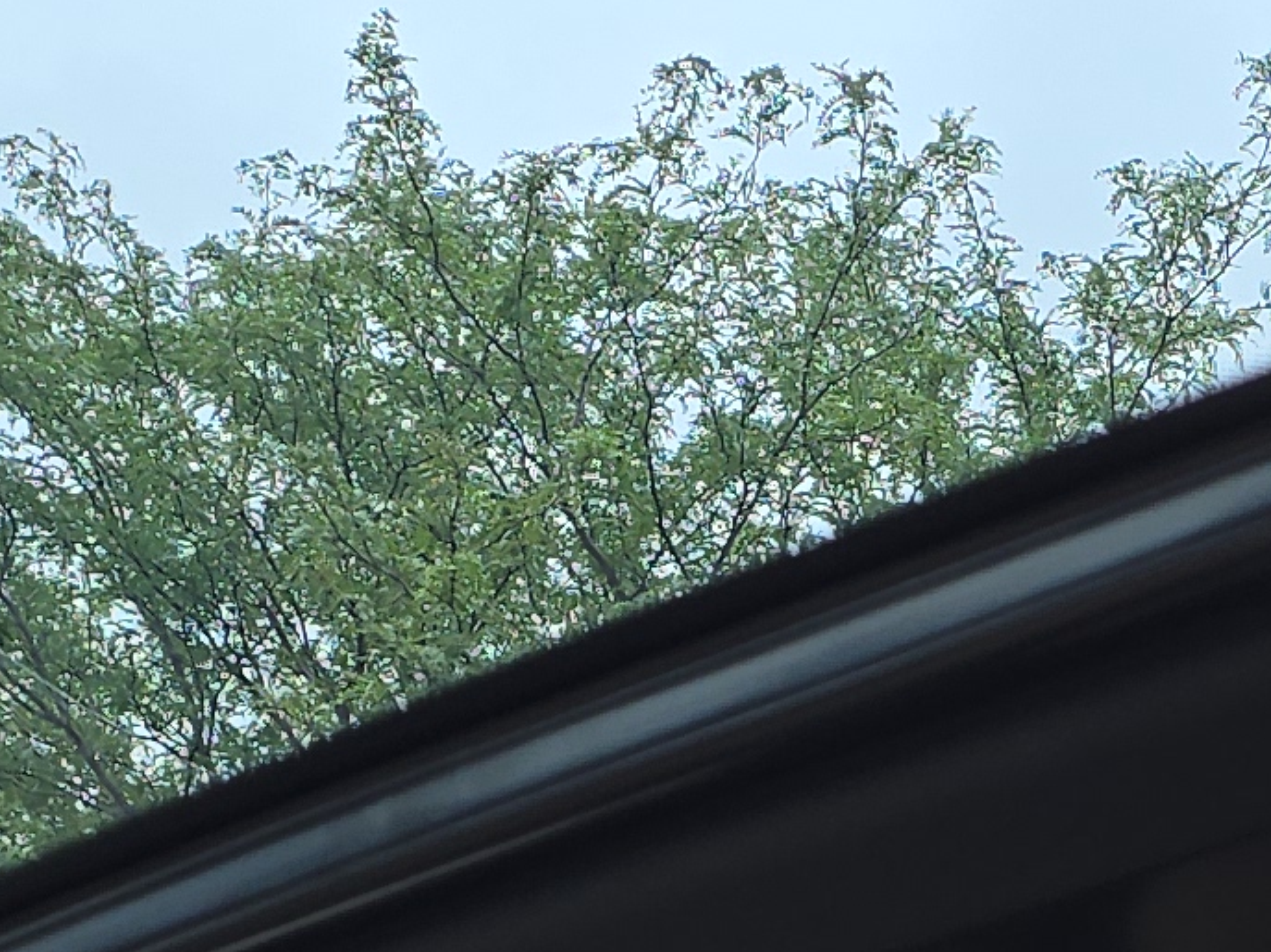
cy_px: 1372
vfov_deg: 10.7
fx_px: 4919
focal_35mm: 134
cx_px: 1384
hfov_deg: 14.4
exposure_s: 1/180
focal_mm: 6.3
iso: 20
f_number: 1.7
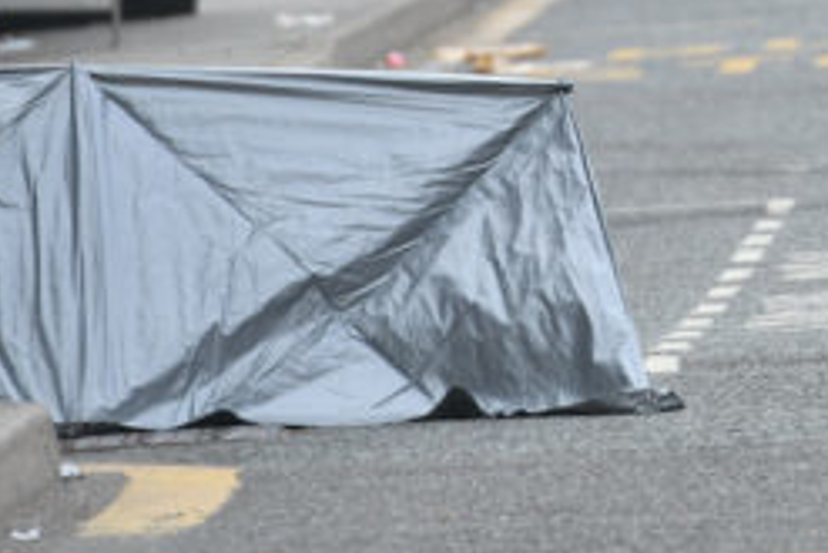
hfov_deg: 2.2
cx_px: 1277
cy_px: -275
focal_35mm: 931
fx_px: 21425
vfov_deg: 1.5
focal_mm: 200
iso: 500
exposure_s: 1/1600
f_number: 4
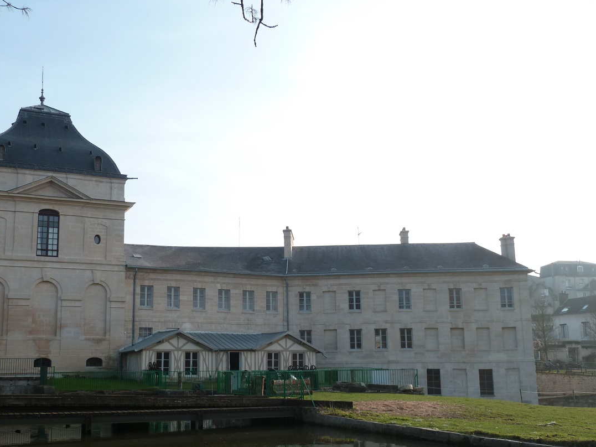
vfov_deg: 36.8
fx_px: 672
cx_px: 266
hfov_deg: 47.8
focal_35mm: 39
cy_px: 244
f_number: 3.5
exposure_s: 1/400
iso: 80
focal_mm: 5.7
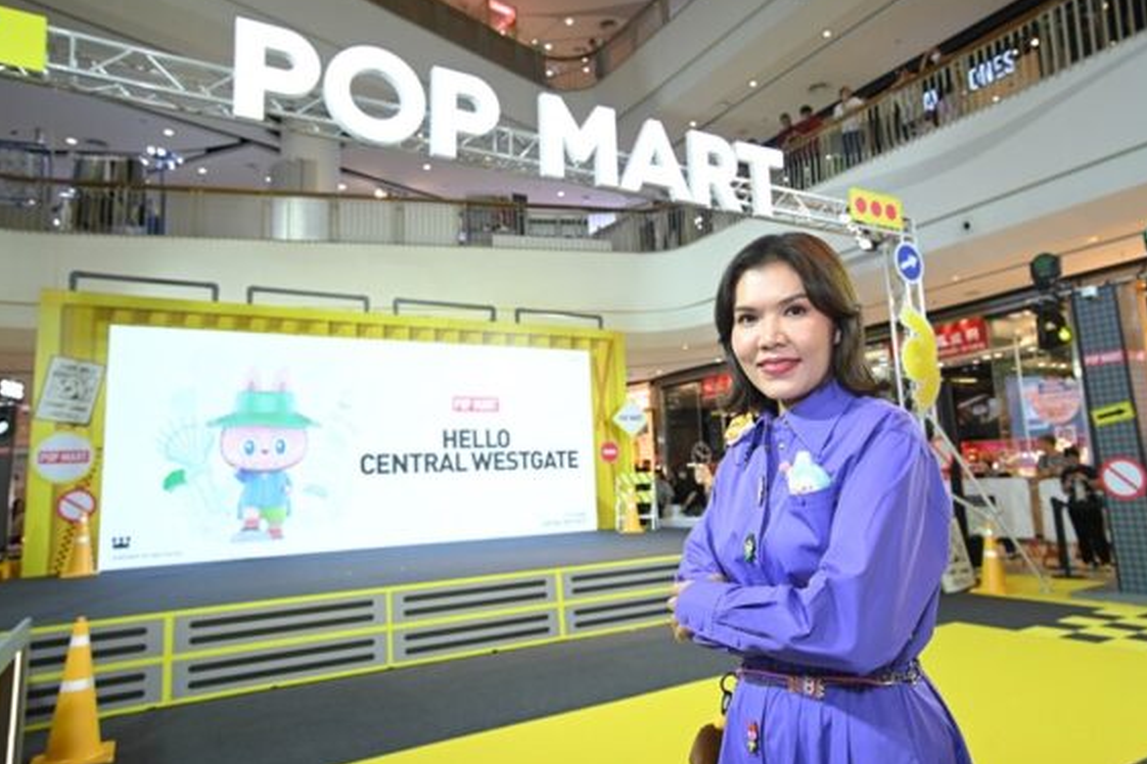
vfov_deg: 53.1
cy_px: 372
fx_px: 765
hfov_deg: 73.7
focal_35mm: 24
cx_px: 590
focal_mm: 23
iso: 800
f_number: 4
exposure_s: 1/200
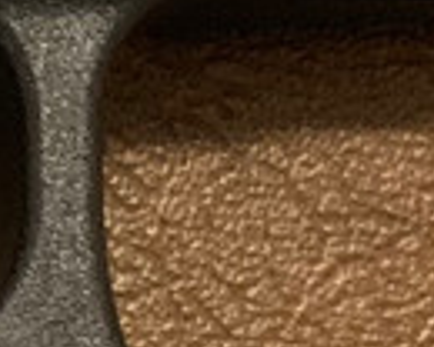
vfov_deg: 7.3
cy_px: 494
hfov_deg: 8.7
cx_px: -502
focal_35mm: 208
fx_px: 2672
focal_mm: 4.25
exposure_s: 1/24
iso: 640
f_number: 1.8
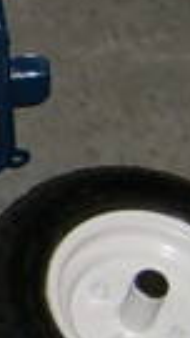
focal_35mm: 169
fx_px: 1513
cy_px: 125
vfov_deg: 12.7
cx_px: -310
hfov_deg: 6.7
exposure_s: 1/45
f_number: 2.8
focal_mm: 5.8
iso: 100
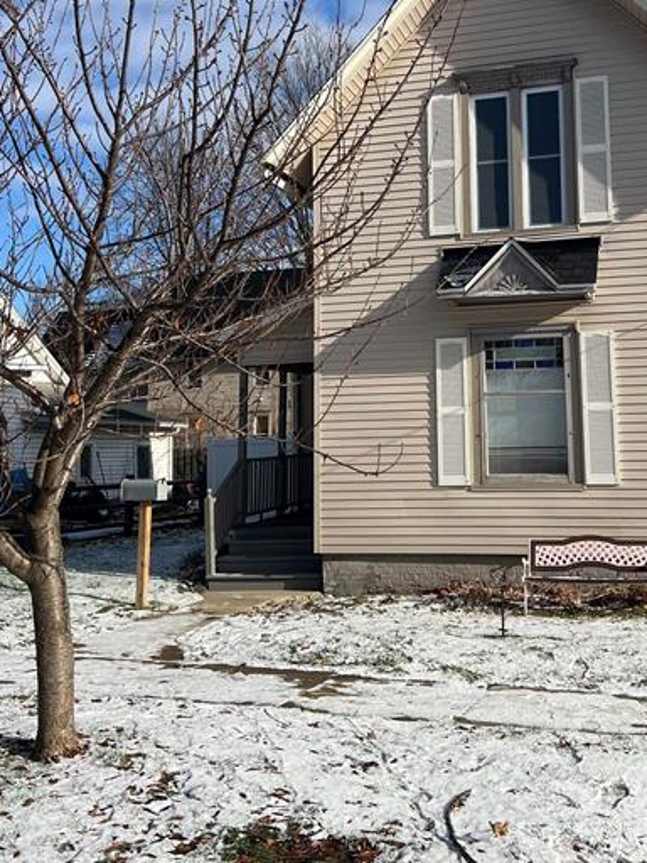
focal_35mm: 39
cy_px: 337
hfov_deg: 36.4
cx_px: 435
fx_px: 972
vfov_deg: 47.5
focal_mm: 5.7
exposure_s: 1/5882
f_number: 1.5
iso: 50
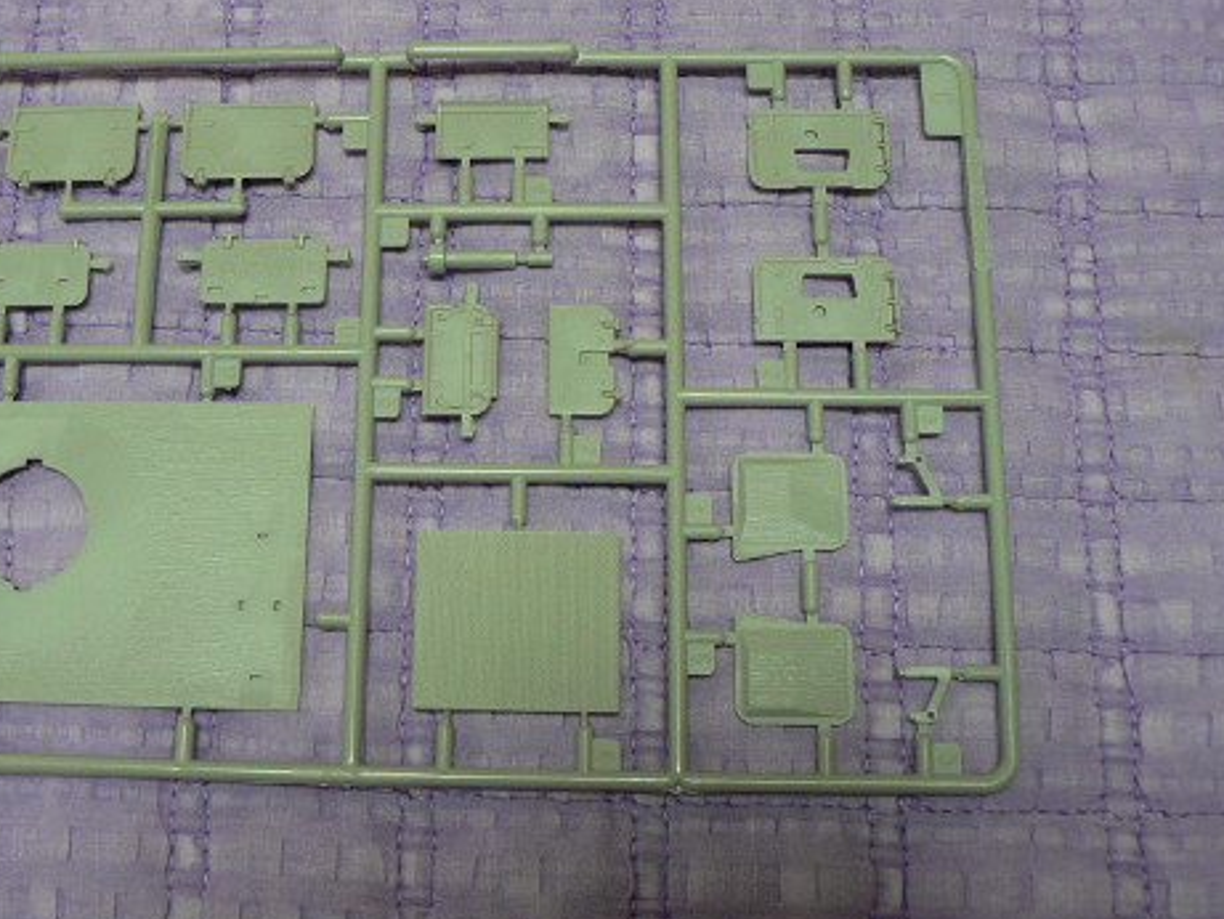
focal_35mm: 50
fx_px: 1768
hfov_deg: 37.7
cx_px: 382
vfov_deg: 29.1
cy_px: 404
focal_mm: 6
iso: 150
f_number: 2.8
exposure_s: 1/30
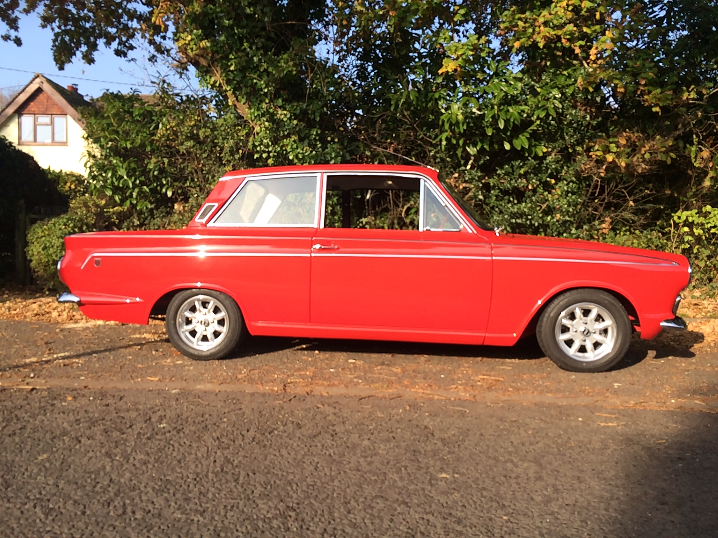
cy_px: 269
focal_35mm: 29
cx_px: 359
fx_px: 602
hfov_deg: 61.7
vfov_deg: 48.2
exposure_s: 1/951
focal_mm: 4.15
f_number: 2.2
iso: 32
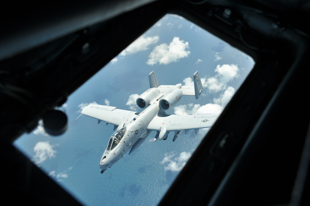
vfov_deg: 34.1
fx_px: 335
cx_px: 155
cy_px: 103
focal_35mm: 39
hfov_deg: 49.6
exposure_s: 1/640
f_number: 7.1
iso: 250
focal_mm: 26
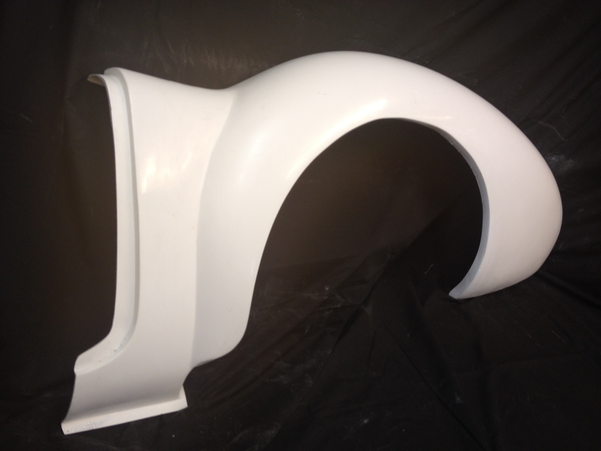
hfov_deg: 52.6
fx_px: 608
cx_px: 300
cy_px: 226
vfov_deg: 40.7
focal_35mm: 35
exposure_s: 1/20
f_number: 2.4
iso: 64
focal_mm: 4.28
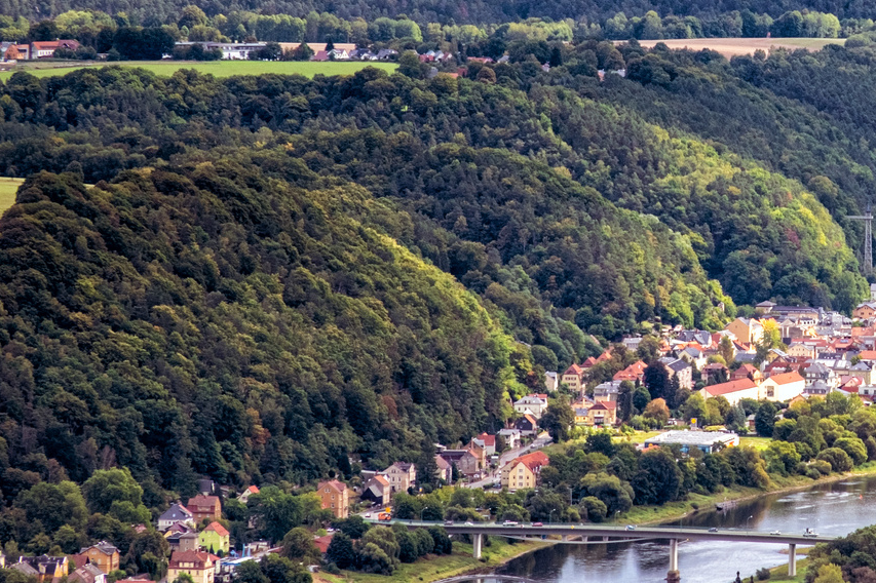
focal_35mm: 342
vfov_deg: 4.0
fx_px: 8318
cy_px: 185
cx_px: 803
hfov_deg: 6.0
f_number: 11
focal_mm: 120
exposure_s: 1/60
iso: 320
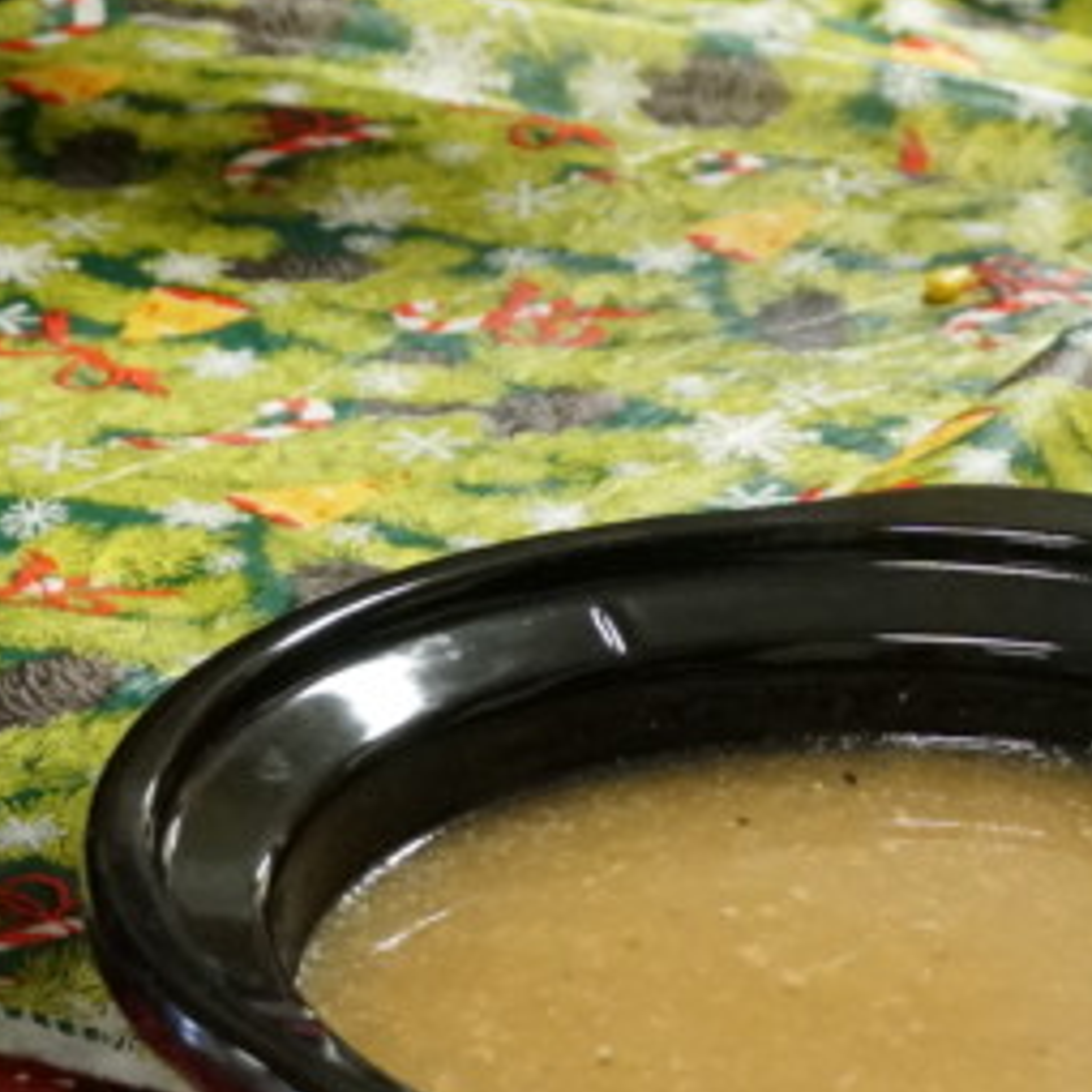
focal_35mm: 188
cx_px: 522
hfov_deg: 9.3
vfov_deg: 9.1
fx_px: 6706
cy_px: -454
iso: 4000
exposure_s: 1/160
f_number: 4.5
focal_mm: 33
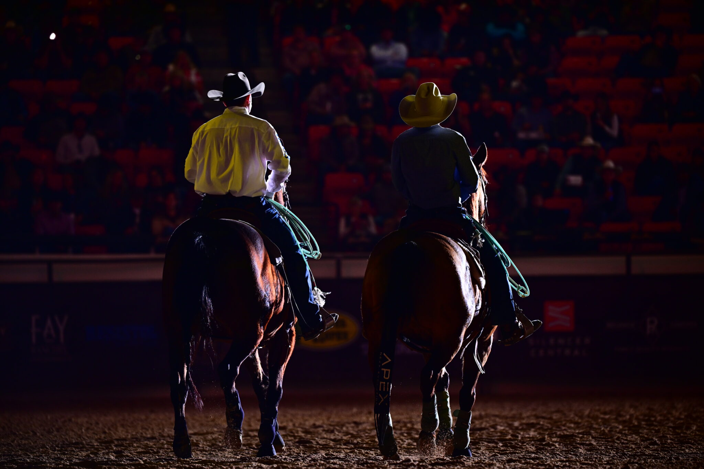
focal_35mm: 260
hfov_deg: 7.9
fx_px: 5084
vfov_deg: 5.3
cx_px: 352
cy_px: 234
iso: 640
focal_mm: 260
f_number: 4
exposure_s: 1/200
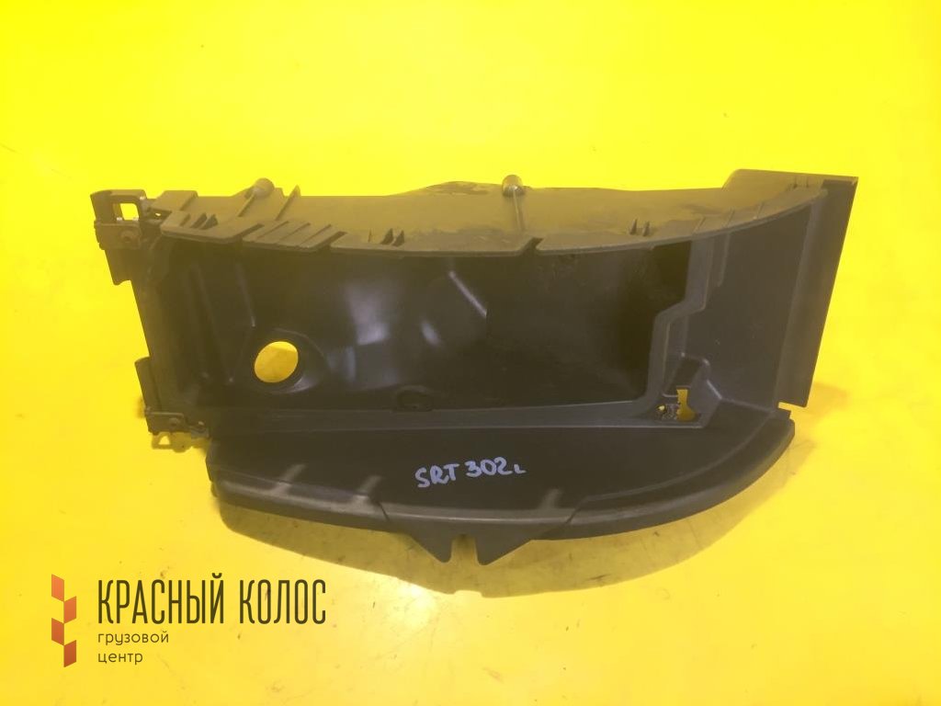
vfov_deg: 48.2
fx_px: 788
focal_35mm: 29
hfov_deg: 61.7
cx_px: 470
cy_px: 353
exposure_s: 1/33
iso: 100
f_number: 2.2
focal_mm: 4.15
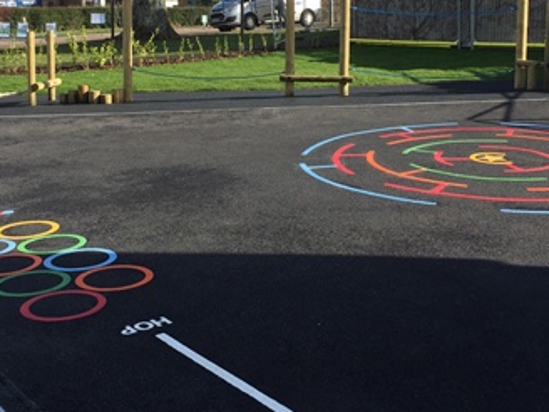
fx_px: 841
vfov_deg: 27.1
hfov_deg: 36.1
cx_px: 233
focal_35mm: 53
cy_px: 92
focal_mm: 4.15
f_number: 2.2
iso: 32
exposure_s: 1/1319
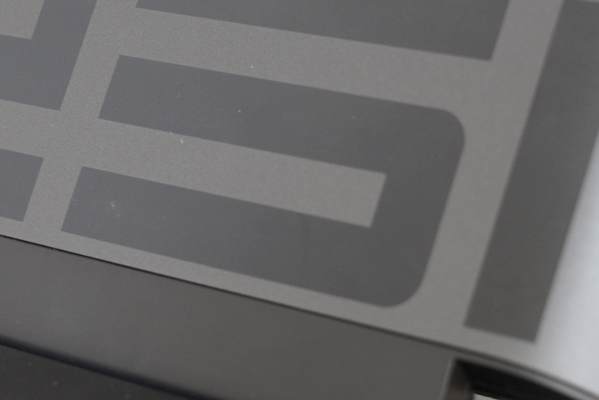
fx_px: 2180
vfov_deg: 10.5
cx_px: 86
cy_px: 121
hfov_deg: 15.5
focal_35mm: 131
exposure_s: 1/8
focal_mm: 38
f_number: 4.5
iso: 800
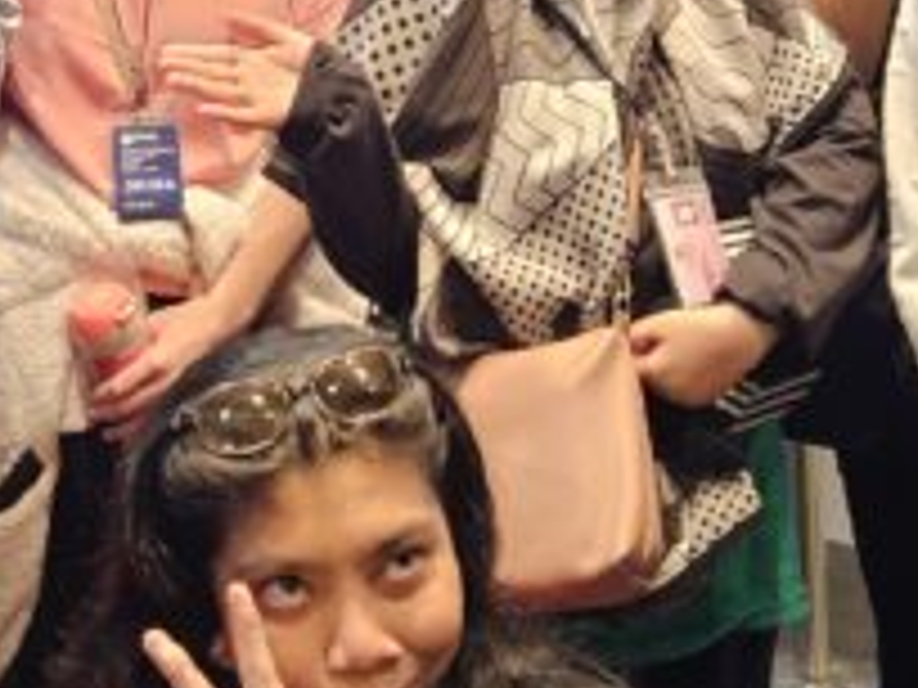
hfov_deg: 22.2
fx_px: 2307
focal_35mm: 87
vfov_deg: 16.5
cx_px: 171
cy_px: -67
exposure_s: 1/100
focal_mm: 5.4
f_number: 1.8
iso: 640
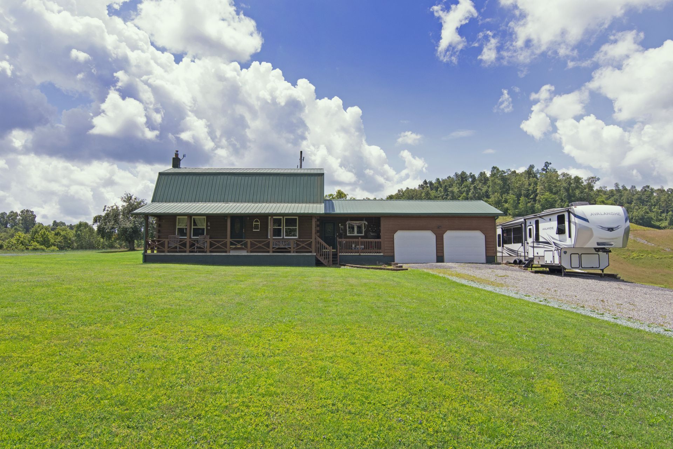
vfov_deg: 57.2
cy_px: 224
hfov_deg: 78.6
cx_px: 336
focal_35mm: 22
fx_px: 411
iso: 400
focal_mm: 15
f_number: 9
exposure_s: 1/800
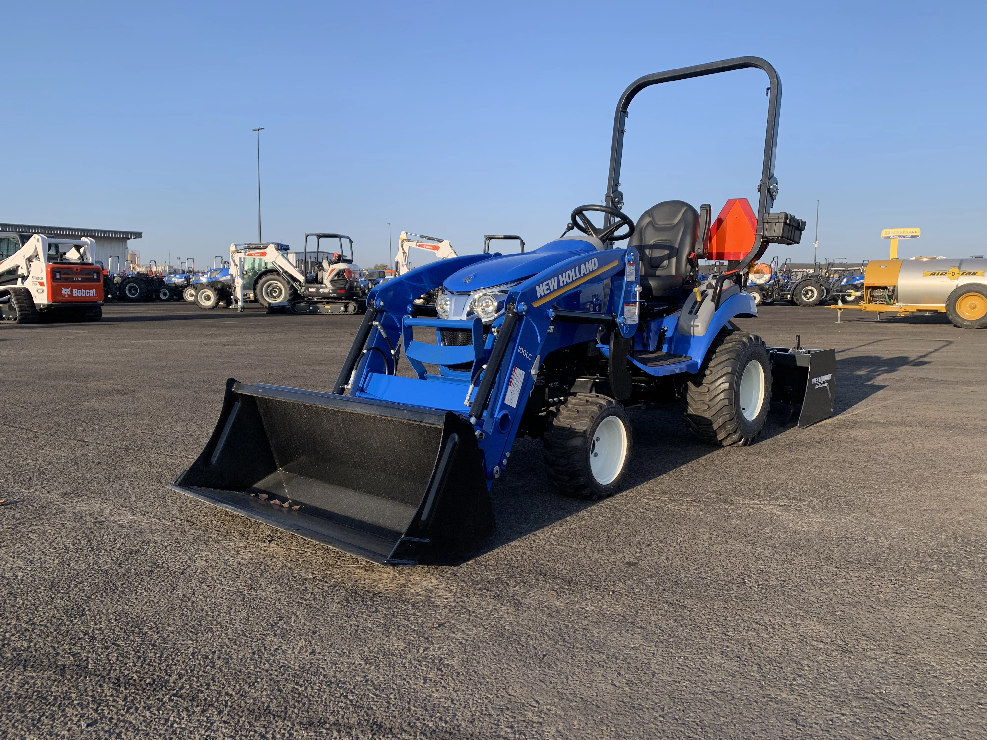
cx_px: 494
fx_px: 741
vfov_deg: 53.1
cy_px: 370
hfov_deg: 67.3
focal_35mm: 26
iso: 25
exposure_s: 1/1054
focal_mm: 4.25
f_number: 1.8
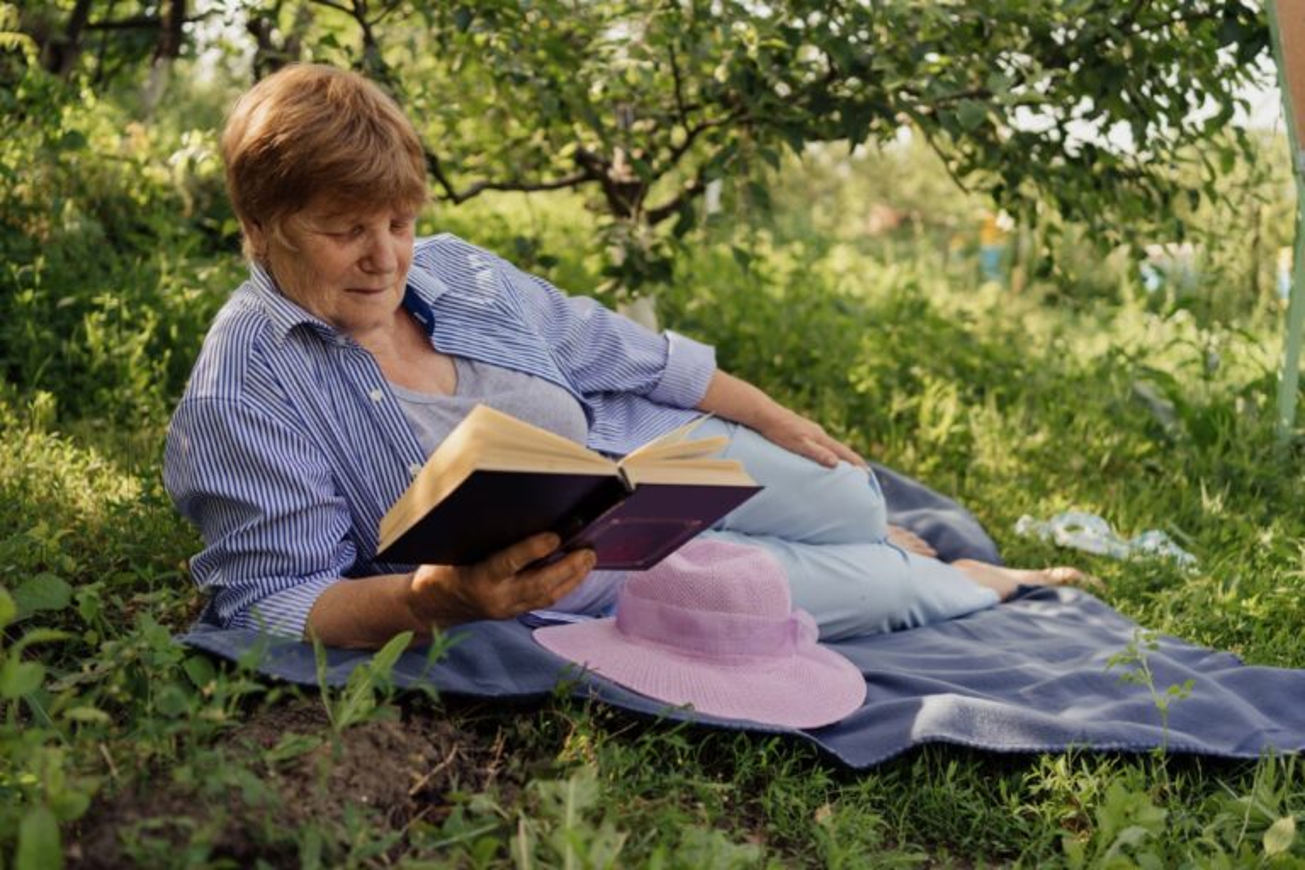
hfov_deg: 54.4
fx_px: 1269
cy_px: 435
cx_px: 652
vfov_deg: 37.9
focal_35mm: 35
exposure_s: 1/1250
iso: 400
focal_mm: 35
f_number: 2.8
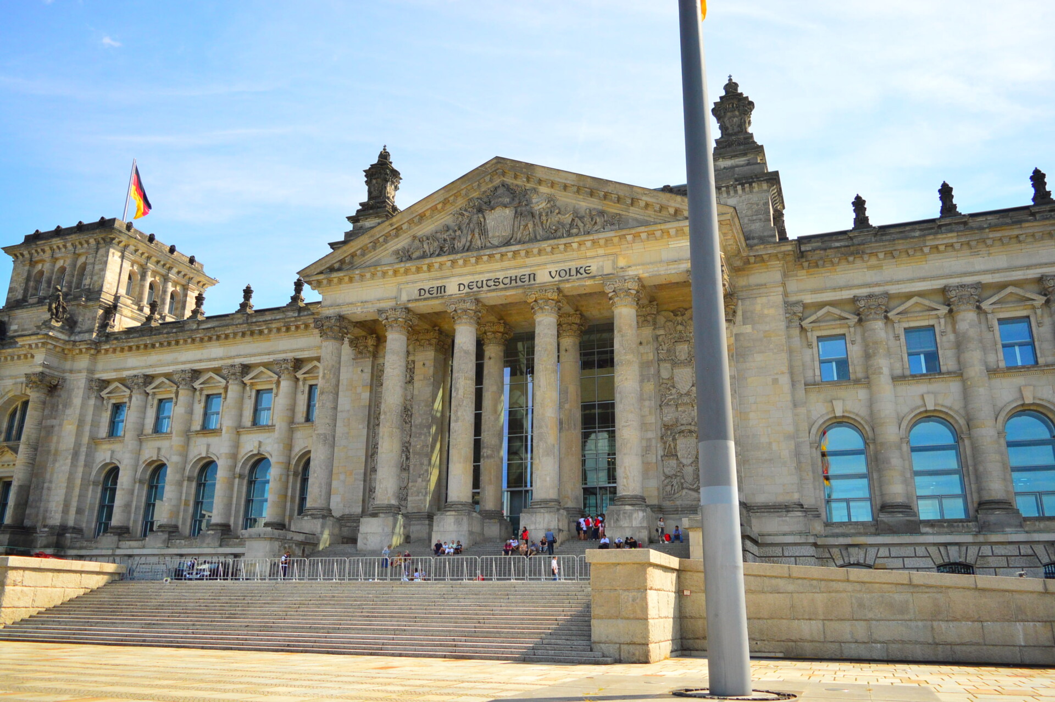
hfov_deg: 67.4
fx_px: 791
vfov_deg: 47.9
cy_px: 351
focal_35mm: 27
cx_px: 528
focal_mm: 18
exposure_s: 1/4000
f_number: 4
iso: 800
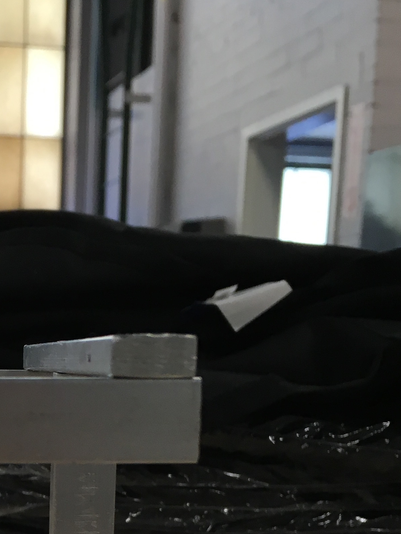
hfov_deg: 19.4
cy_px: 589
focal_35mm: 73
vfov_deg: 24.8
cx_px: -33
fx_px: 1128
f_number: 2.2
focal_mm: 4.15
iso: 25
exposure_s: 1/30
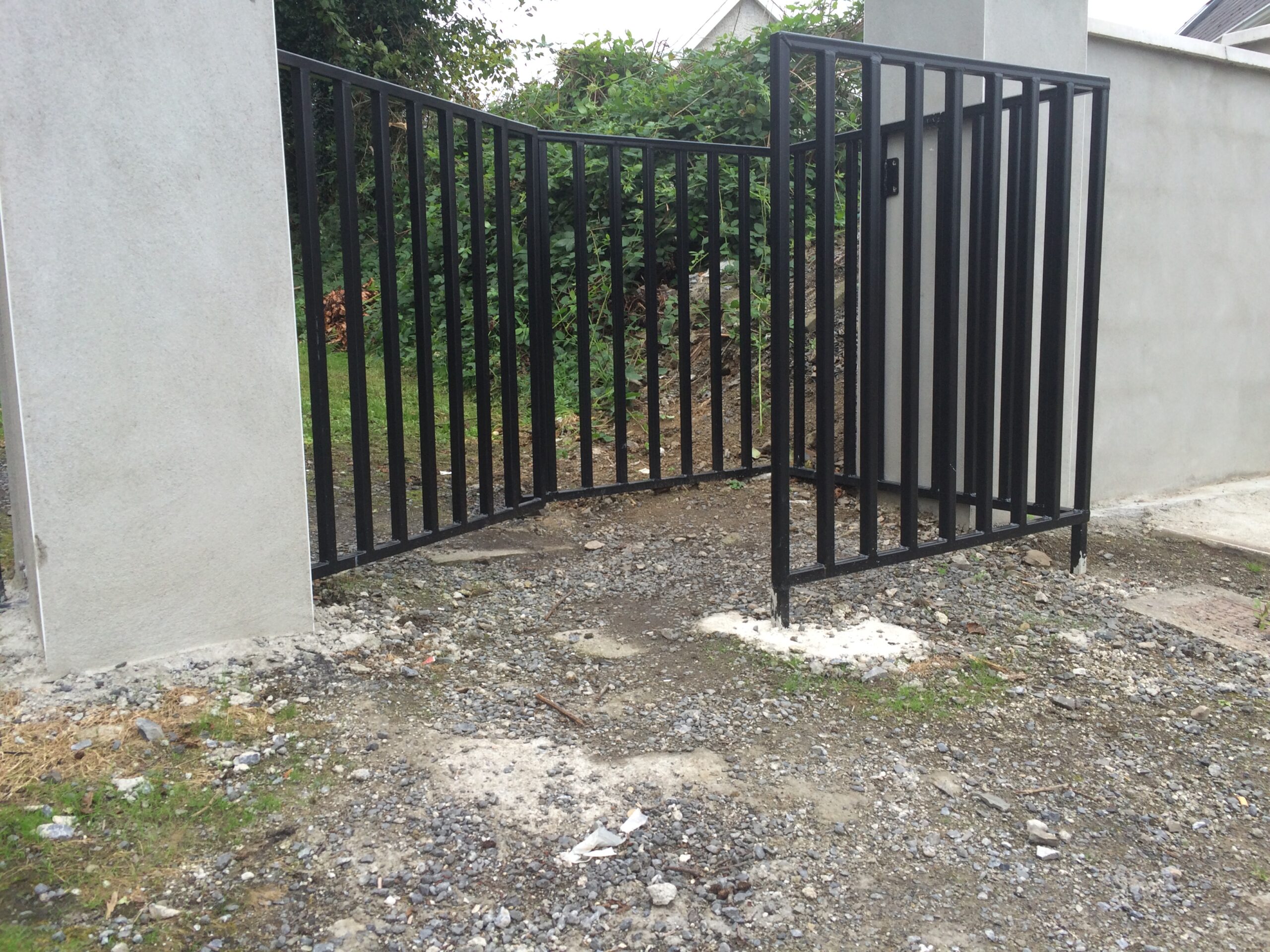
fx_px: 1064
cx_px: 635
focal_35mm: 29
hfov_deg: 61.7
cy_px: 476
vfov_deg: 48.2
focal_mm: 4.15
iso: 50
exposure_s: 1/100
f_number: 2.2
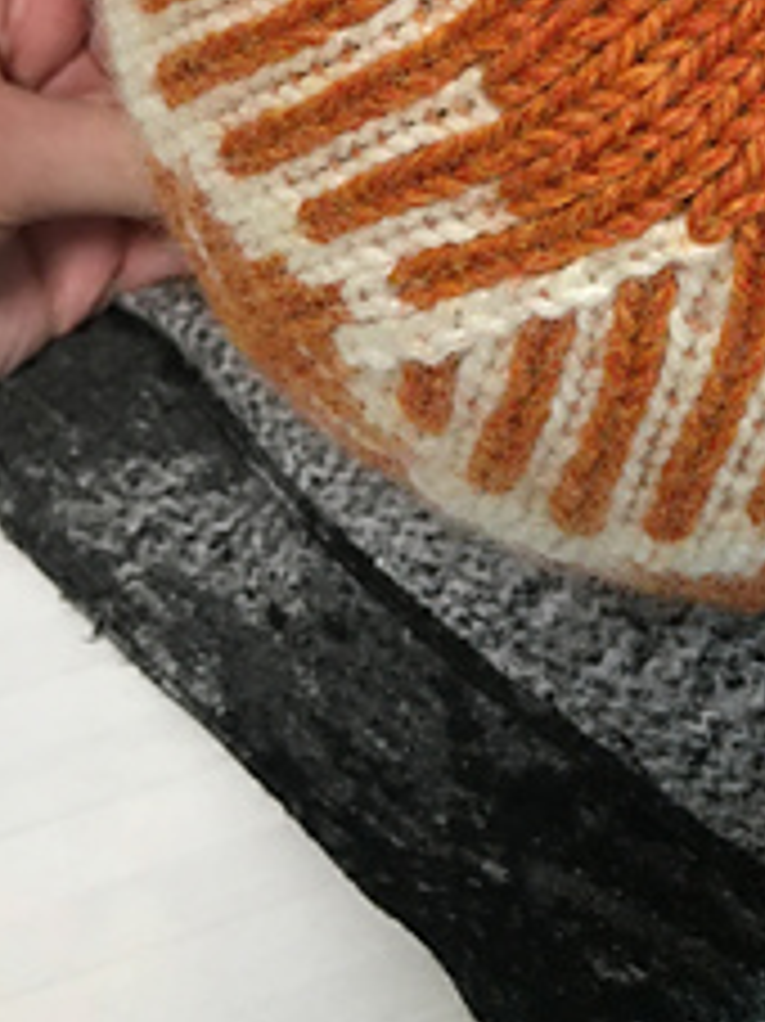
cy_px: 36
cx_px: 830
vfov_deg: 28.7
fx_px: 1888
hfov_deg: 21.8
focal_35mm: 64
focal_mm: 4.15
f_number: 2.2
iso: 100
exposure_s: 1/30
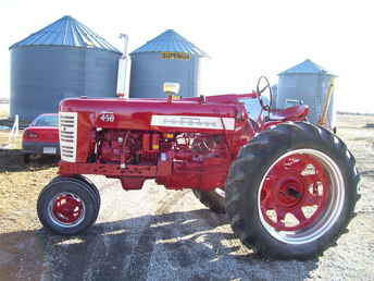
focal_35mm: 34
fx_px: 367
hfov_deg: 54.0
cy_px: 140
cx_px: 187
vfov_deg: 41.8
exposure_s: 1/250
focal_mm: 5.6
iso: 80
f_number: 2.7
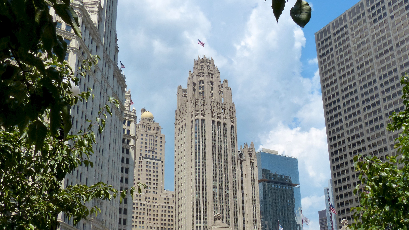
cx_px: 233
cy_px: 148
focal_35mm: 41
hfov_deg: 49.3
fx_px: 445
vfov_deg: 28.9
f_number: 8
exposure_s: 1/125
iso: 160
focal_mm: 5.9
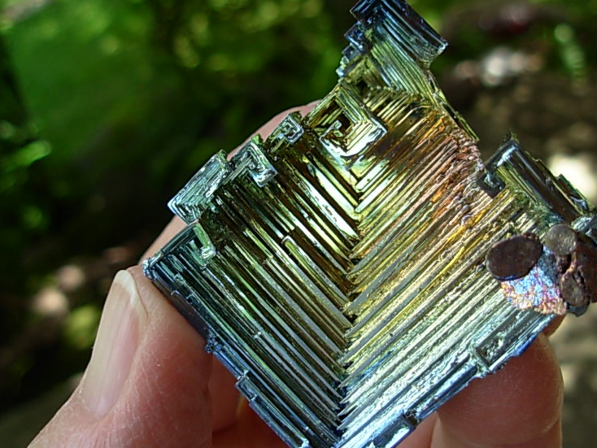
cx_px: 337
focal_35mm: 53
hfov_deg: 36.1
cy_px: 225
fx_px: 914
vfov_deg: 27.5
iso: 50
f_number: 2.9
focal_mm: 6.3
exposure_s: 1/148
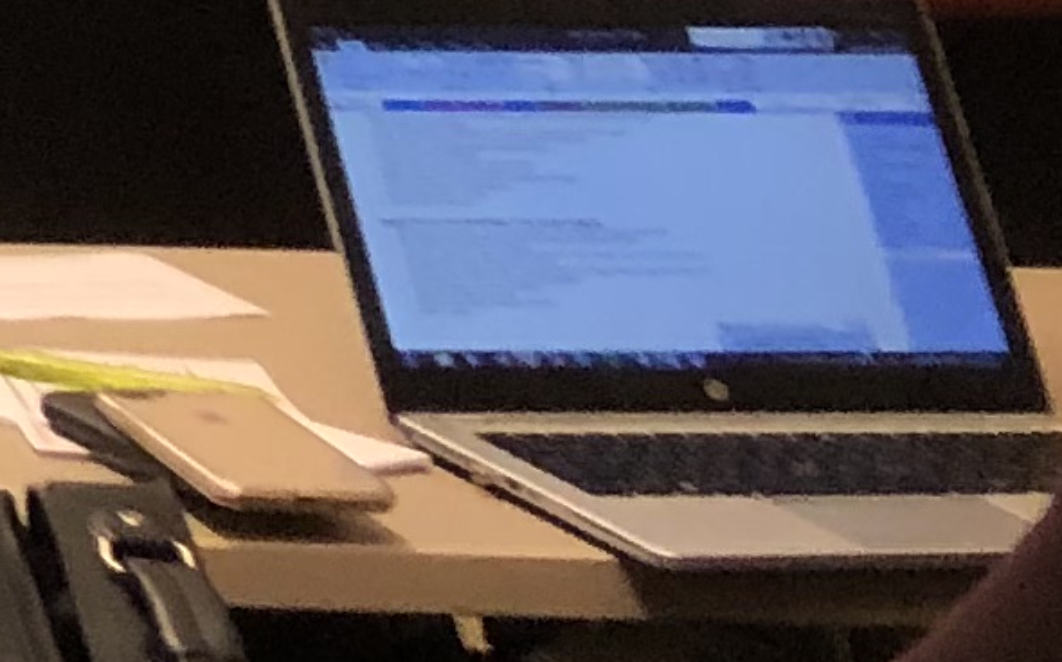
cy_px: -1257
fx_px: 5872
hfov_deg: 8.3
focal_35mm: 203
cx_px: -2435
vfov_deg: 6.0
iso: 40
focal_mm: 3.99
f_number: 1.8
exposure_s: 1/30
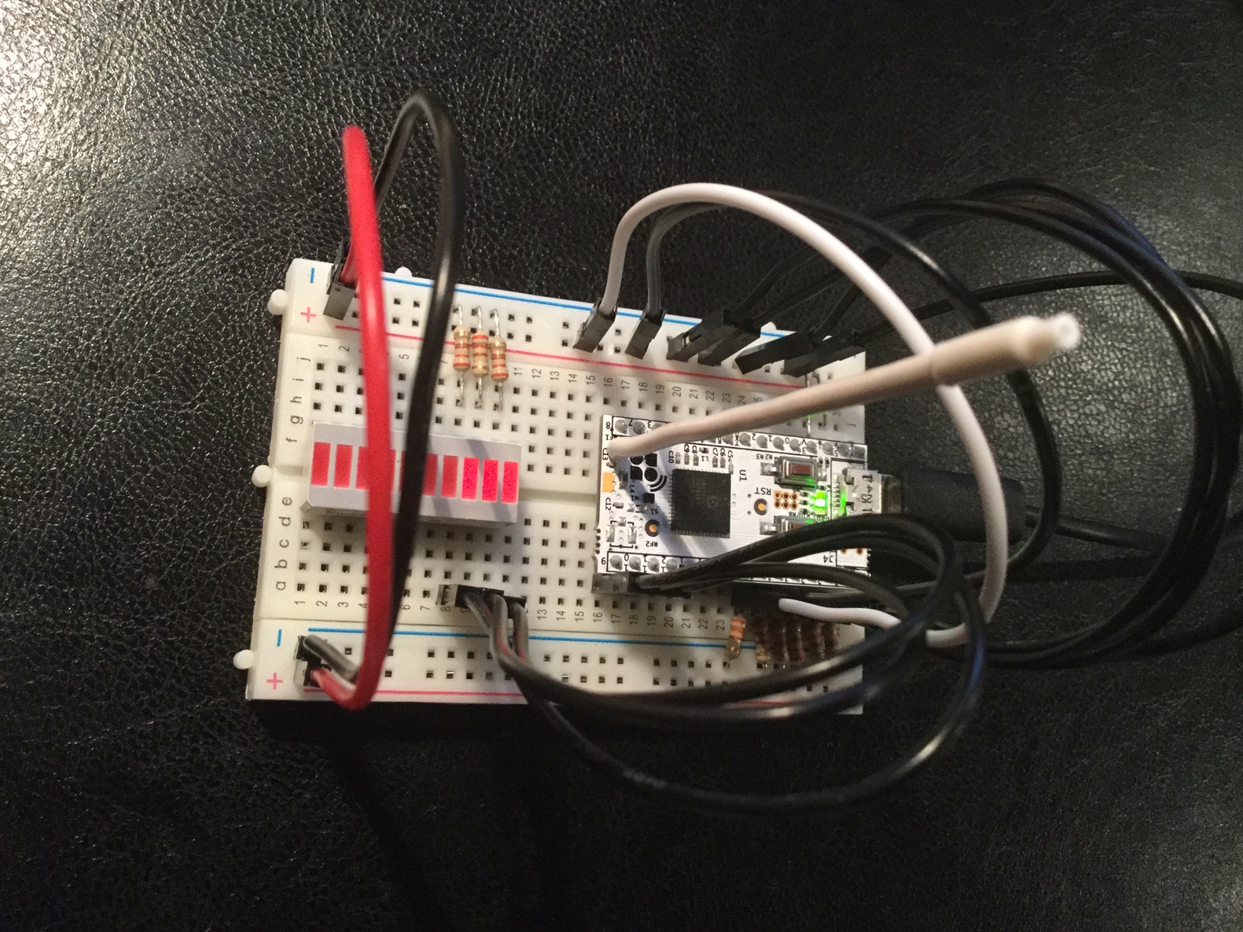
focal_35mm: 32
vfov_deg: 44.2
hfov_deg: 56.8
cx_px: 631
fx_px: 1149
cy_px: 454
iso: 200
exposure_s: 1/30
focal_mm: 3.3
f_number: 2.4
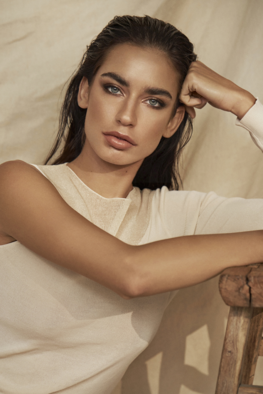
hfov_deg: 16.1
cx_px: 132
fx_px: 931
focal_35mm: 85
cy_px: 197
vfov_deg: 23.9
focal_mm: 85
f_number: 4.5
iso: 1250
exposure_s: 1/160
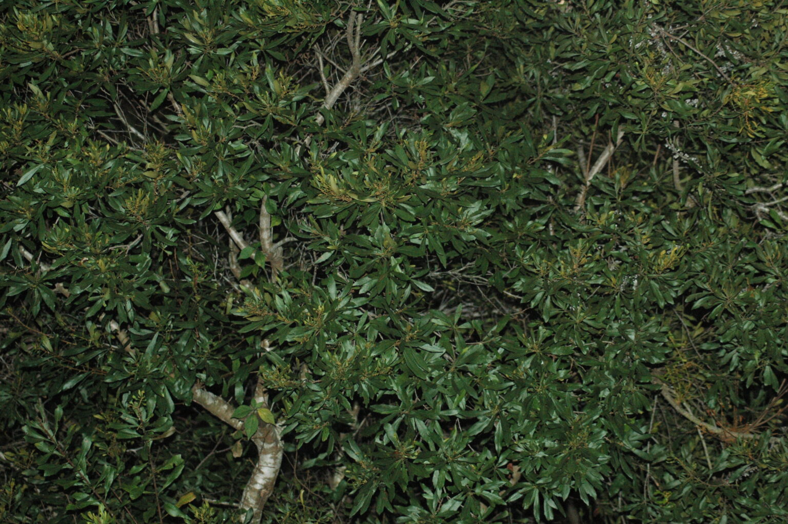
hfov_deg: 19.5
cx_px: 394
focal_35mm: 105
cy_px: 262
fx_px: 2296
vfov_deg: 13.0
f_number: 5
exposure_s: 1/60
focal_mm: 70
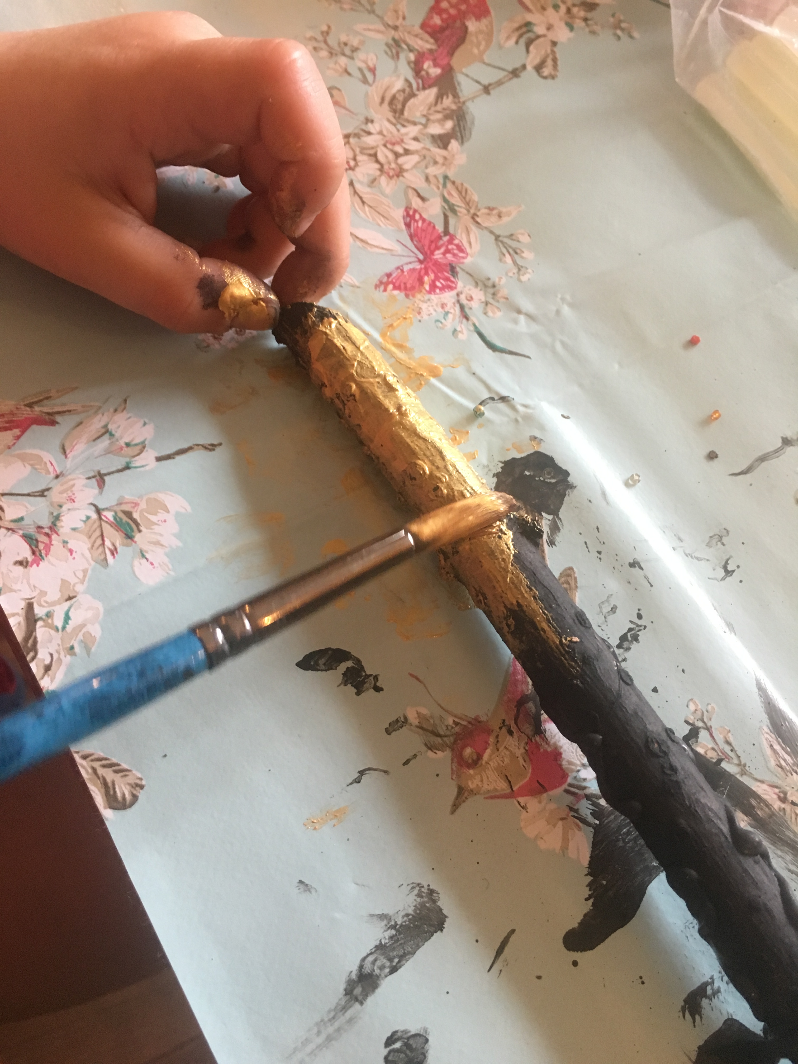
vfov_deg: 61.7
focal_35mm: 29
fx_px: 891
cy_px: 532
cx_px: 399
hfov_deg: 48.2
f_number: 2.2
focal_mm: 4.15
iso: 160
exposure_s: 1/33
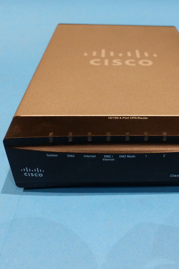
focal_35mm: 35
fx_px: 261
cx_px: 122
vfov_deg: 54.4
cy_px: 135
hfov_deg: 37.4
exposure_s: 1/40
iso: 400
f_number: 2.8
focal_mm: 4.5
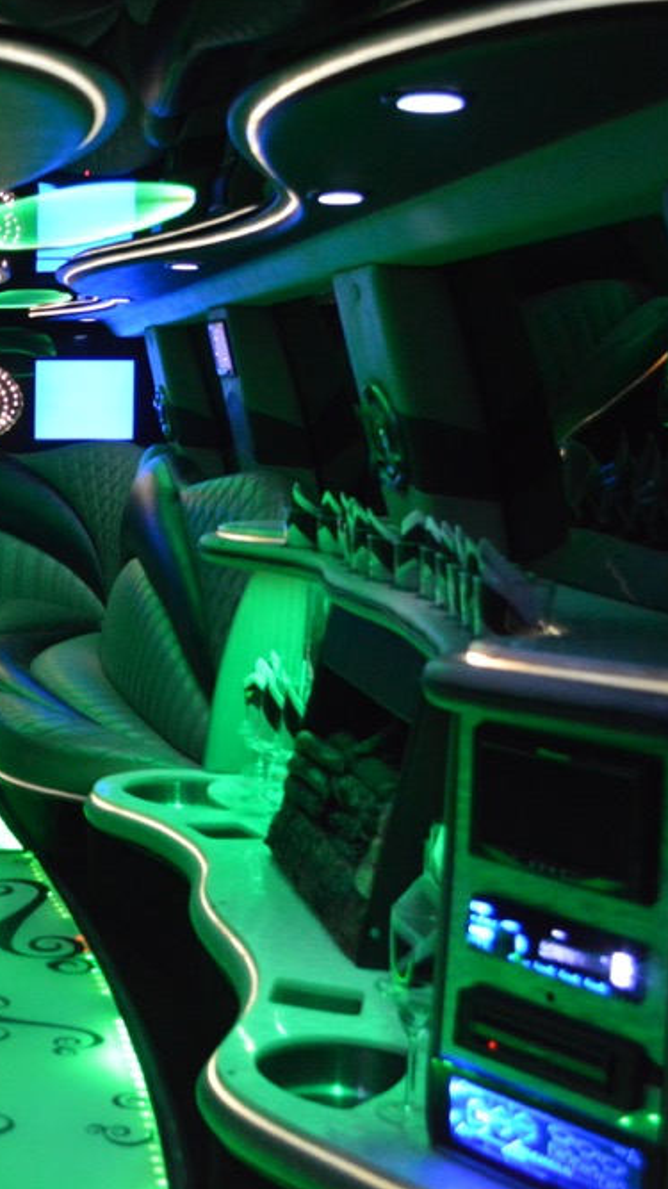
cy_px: 600
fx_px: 1670
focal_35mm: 53
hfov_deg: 21.1
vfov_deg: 39.2
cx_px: -126
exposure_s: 1/13
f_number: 3.8
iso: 3200
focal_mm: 22
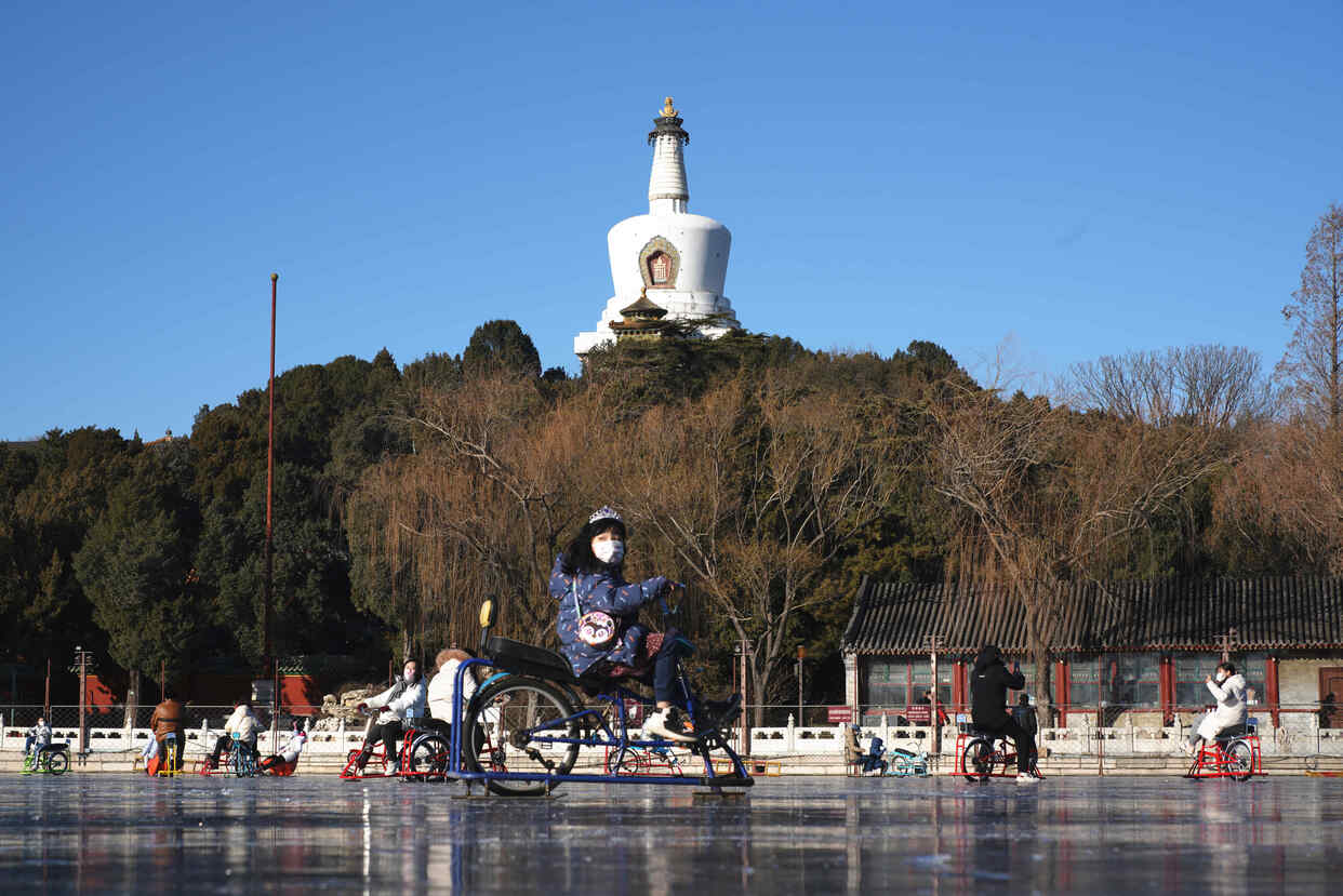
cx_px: 672
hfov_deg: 28.1
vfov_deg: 18.9
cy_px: 448
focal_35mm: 72
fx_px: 2687
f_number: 10
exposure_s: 1/320
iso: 80
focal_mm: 72
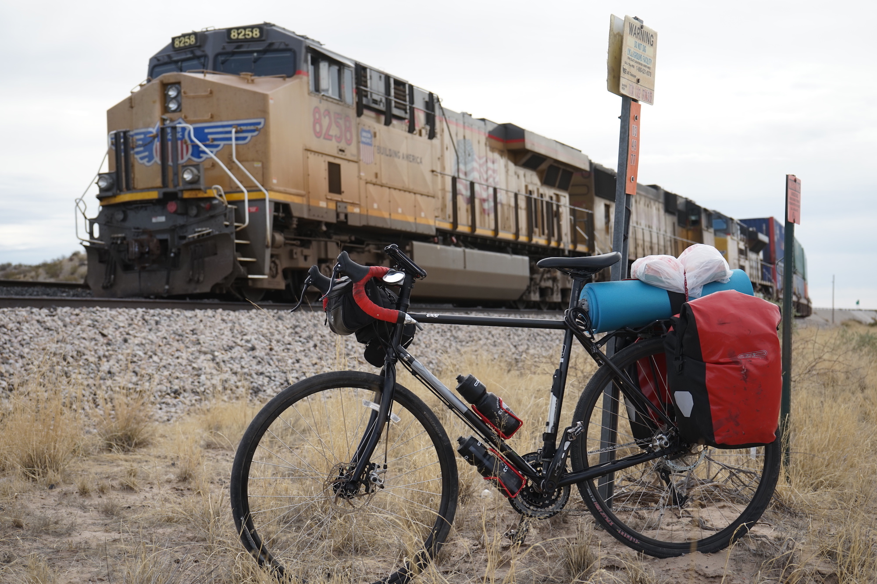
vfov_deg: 23.8
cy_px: 292
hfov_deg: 35.1
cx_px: 438
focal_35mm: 57
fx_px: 1388
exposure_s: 1/250
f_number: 7.1
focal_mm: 57
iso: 100
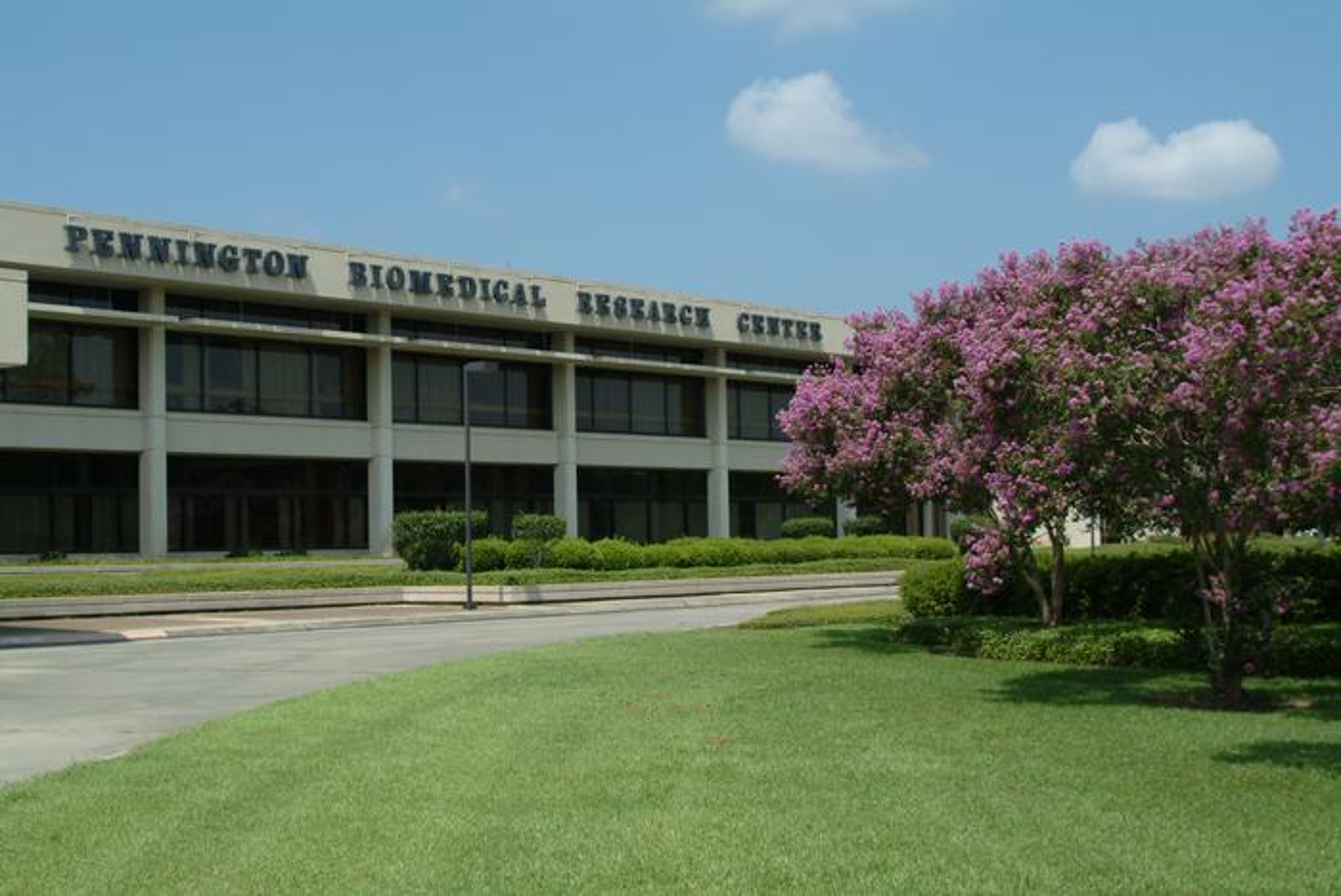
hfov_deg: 41.1
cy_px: 448
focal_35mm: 48
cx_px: 670
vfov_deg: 28.1
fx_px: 1789
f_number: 8
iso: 100
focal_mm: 32
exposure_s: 1/250
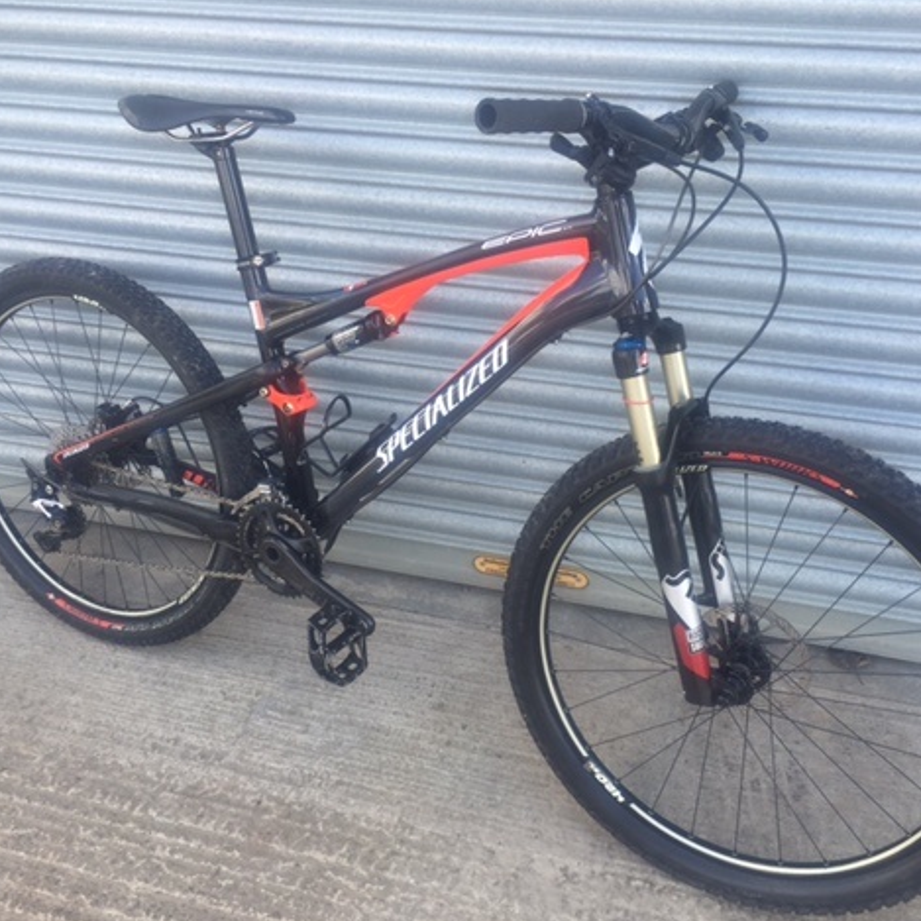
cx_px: 481
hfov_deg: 47.2
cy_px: 463
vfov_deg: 47.2
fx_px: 1054
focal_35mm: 35
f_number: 2.2
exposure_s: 1/125
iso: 32
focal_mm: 4.15
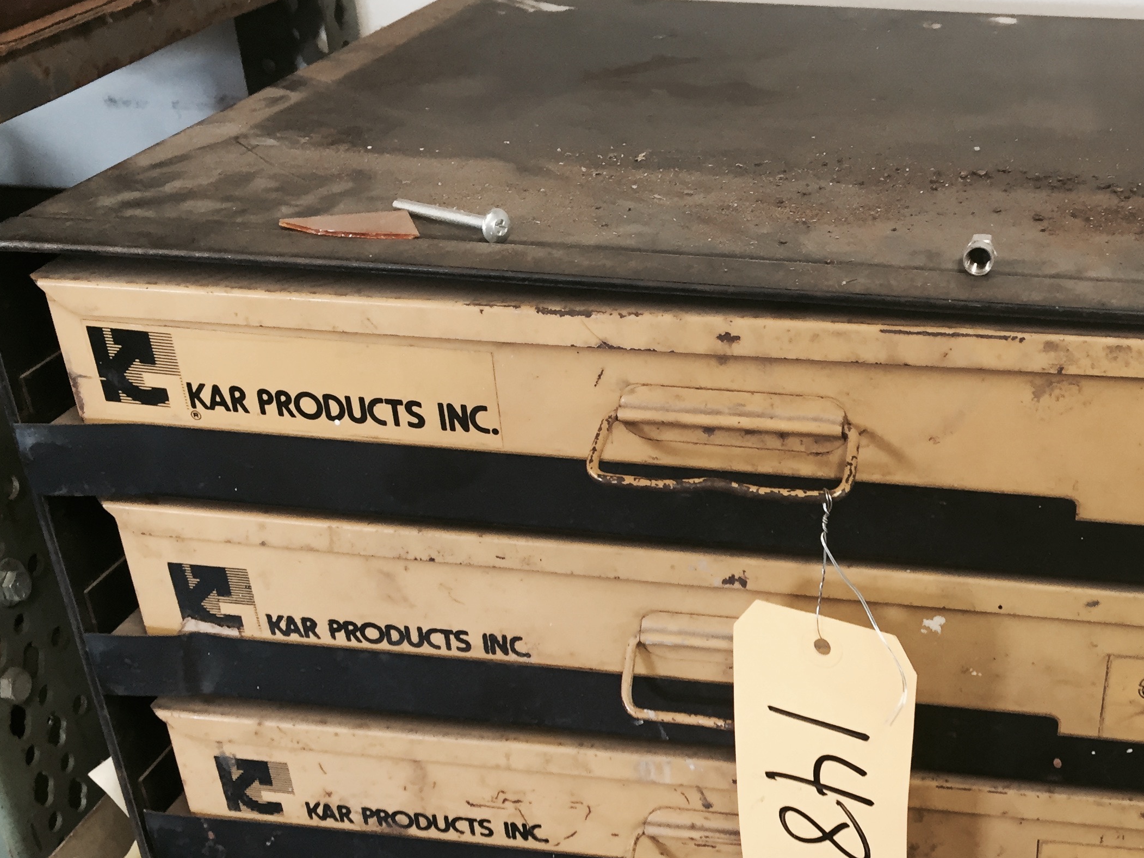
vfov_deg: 31.7
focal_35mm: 45
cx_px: 840
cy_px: 627
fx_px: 1487
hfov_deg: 41.0
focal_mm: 4.15
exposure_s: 1/33
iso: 80
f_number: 2.2
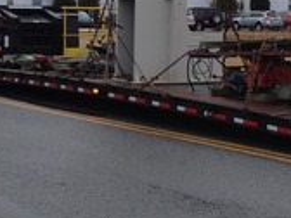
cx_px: 153
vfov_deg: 12.3
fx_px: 1000
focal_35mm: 119
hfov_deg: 16.5
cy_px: 12
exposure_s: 1/60
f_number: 2.4
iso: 50
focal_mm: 4.12
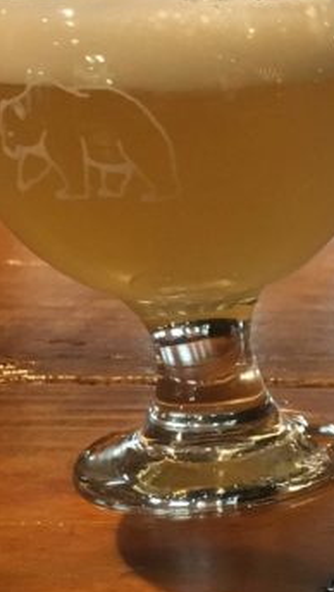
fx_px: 1477
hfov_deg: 11.0
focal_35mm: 94
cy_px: 311
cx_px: 795
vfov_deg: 22.7
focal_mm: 4.15
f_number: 2.2
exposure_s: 1/30
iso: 200
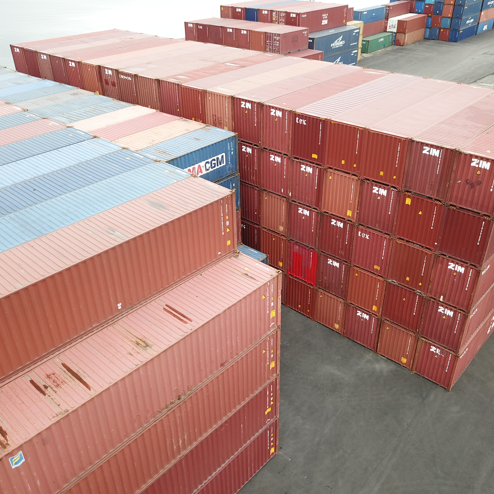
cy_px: 249
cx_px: 251
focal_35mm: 31
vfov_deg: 52.5
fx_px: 501
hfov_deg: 52.5
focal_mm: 4.73
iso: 100
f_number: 2.2
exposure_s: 1/217
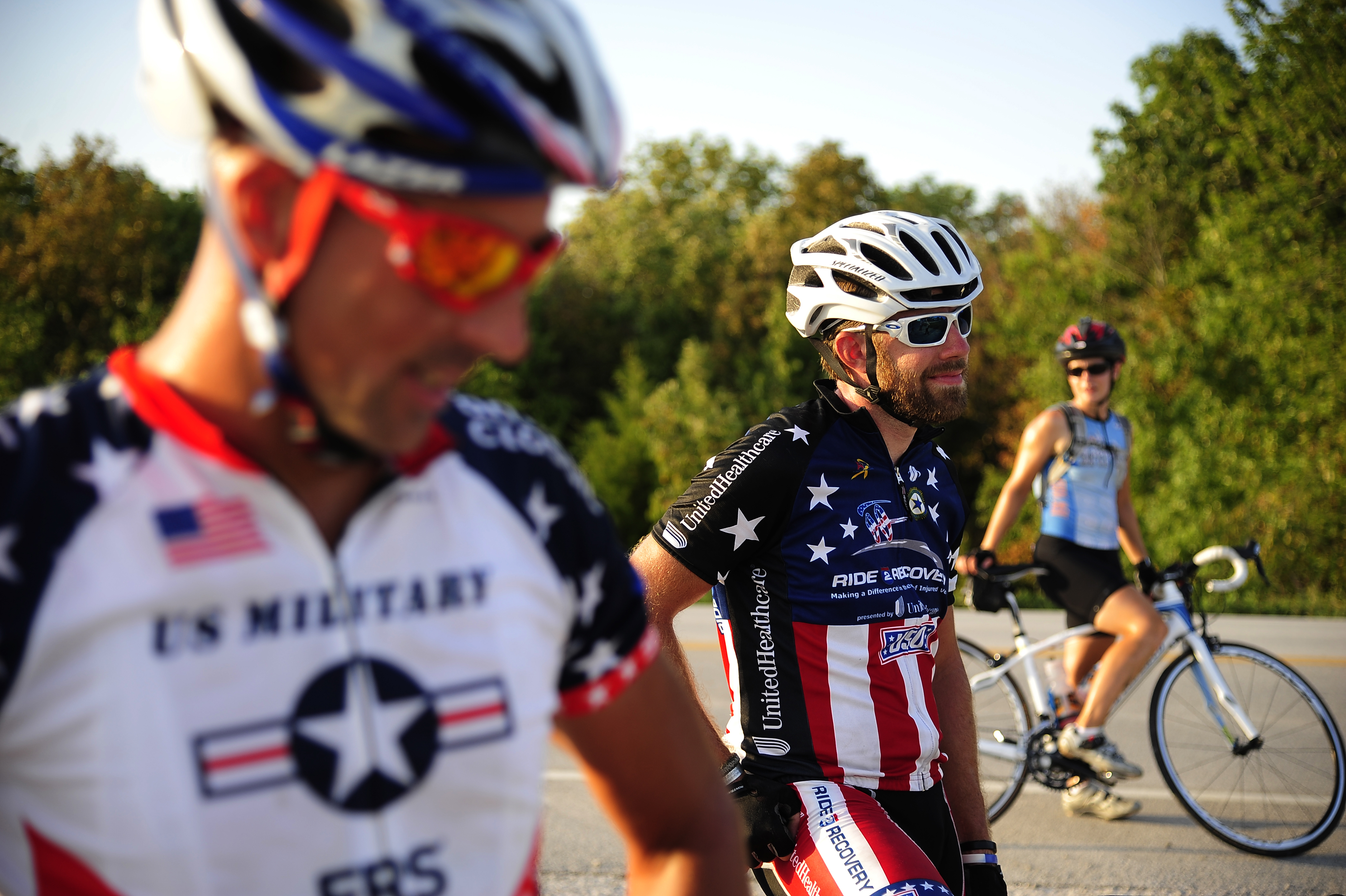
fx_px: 2616
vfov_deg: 19.4
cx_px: 673
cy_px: 448
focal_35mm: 70
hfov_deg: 28.9
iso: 160
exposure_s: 1/250
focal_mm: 70
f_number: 4
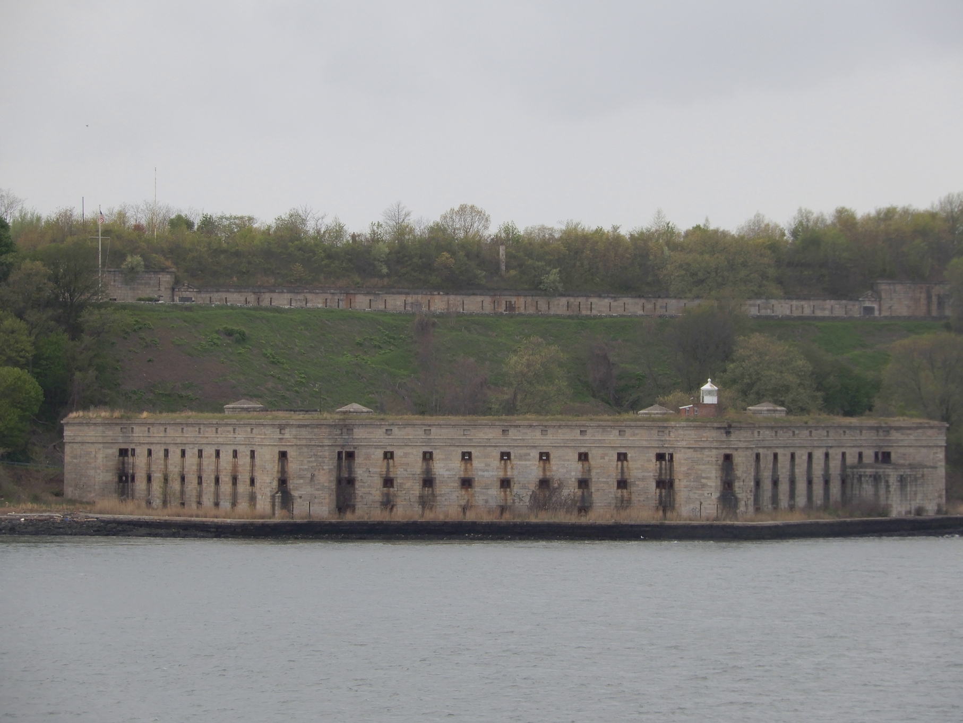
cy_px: 362
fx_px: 5565
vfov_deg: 7.4
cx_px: 482
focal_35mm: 200
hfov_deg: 9.9
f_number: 5.6
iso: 80
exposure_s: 1/60
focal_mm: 35.7
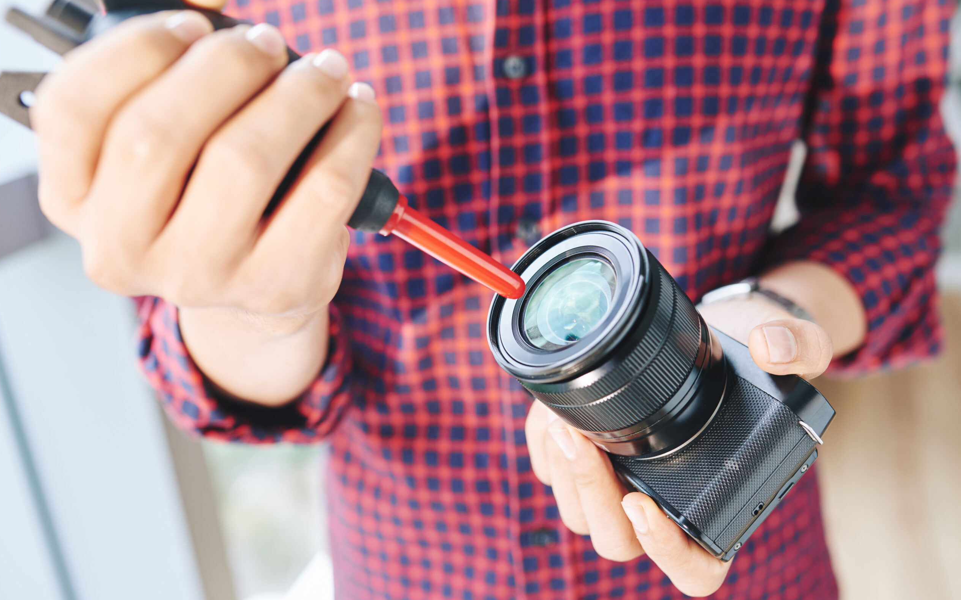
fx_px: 943
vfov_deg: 35.3
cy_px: 321
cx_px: 479
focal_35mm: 36
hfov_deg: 54.0
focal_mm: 35
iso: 400
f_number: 3.3
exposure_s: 1/250
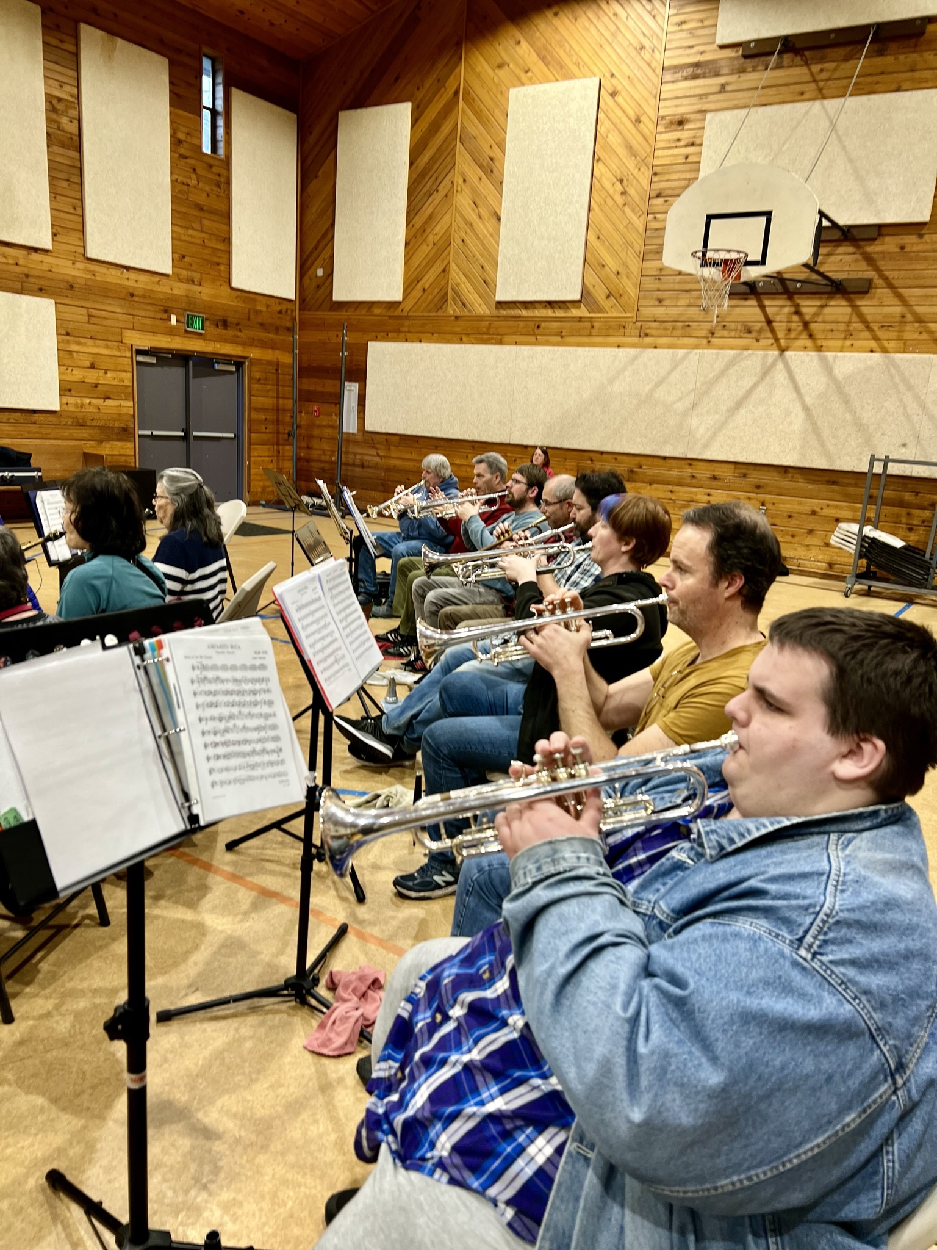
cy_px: 625
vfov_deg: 67.3
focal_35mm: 26
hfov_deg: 53.1
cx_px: 468
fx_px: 938
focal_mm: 5.7
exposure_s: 1/60
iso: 80
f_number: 1.5
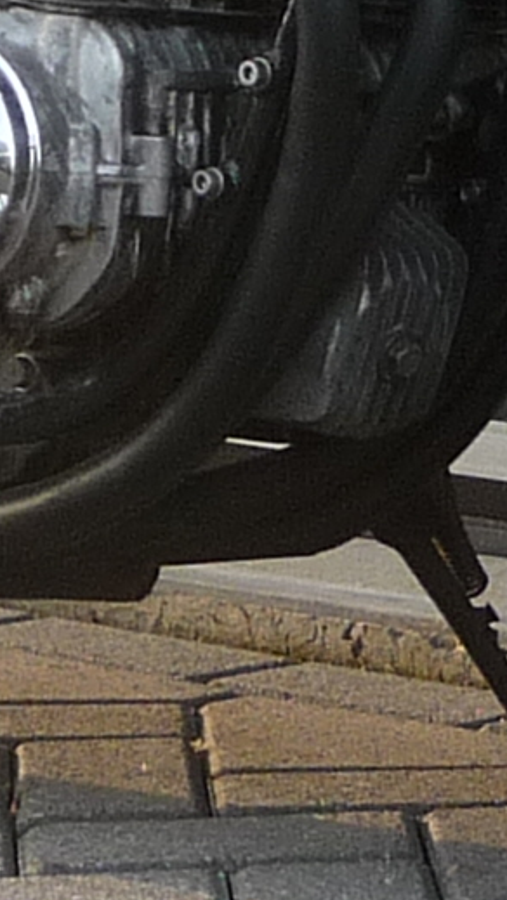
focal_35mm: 327
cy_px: -59
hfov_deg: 3.7
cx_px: 221
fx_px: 7814
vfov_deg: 6.6
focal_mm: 7.6
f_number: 4.1
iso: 100
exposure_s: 1/80
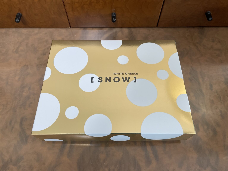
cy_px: 86
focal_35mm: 26
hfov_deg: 67.3
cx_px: 114
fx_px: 171
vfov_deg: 53.1
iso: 125
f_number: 1.6
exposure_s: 1/100
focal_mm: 4.2
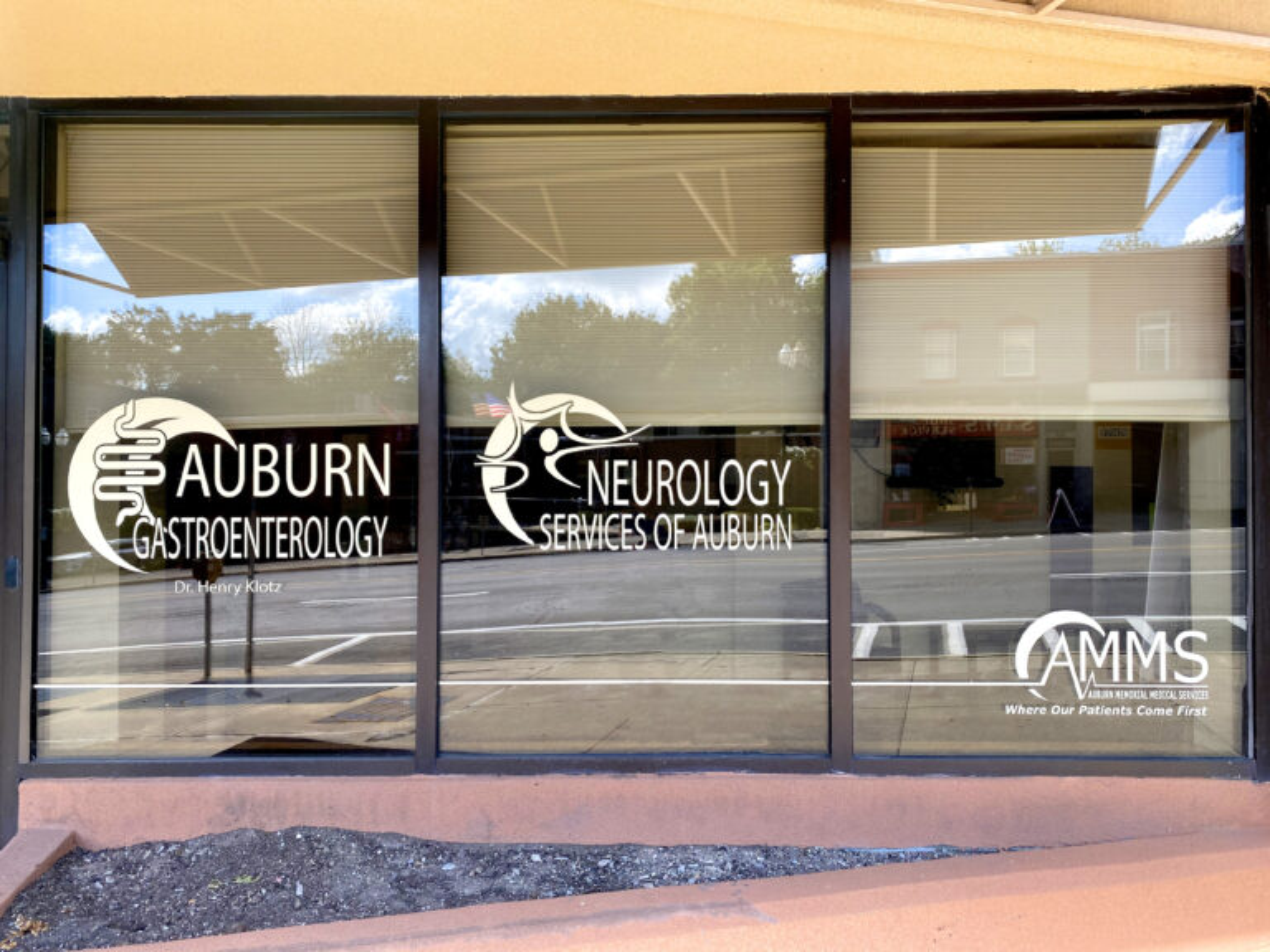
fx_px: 954
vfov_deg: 53.1
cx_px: 635
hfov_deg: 67.3
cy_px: 476
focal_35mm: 26
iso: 32
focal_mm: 4.25
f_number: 1.8
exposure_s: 1/407
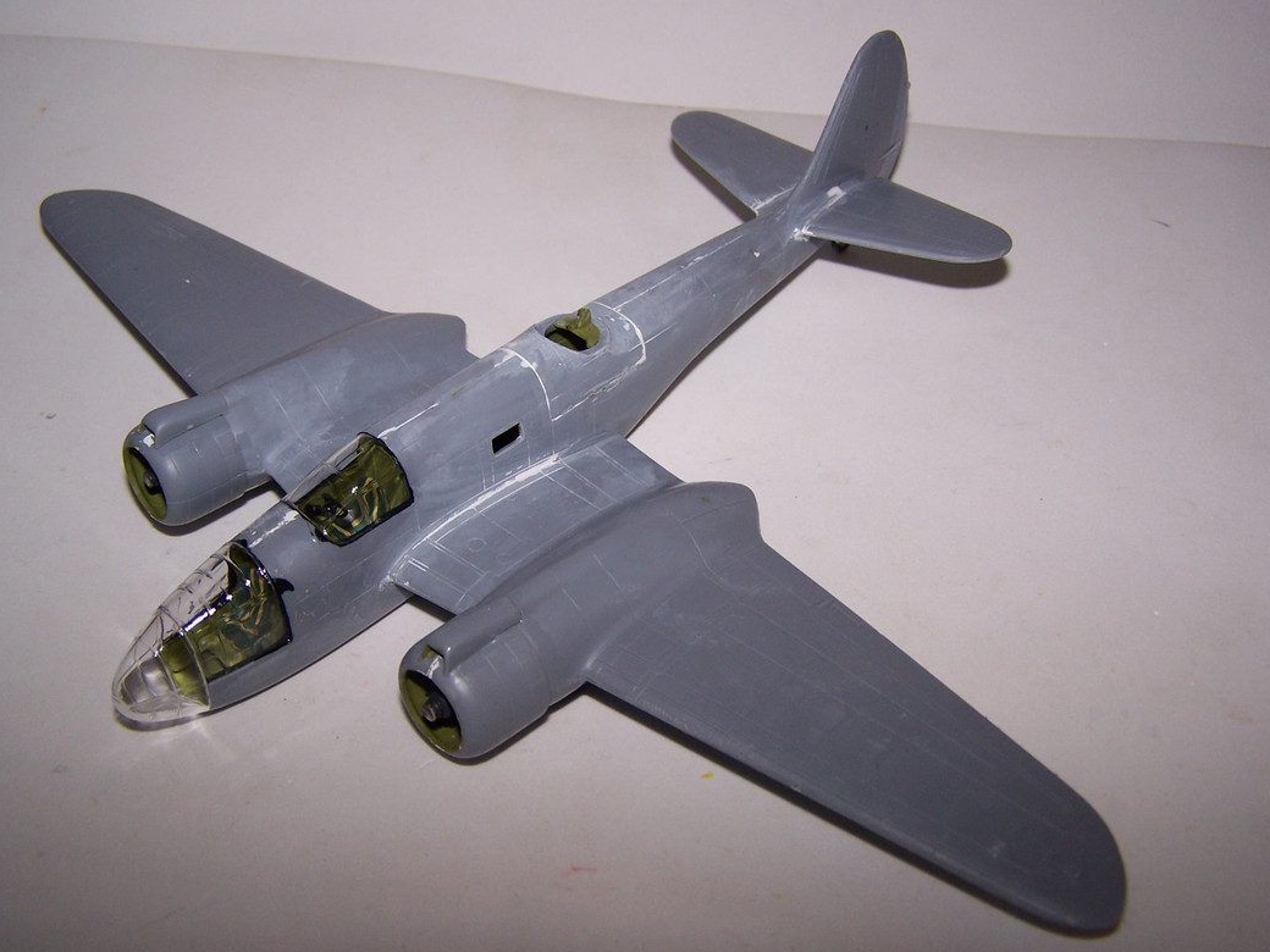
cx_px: 643
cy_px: 478
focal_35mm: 39
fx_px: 1431
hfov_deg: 47.9
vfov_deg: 36.8
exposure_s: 1/60
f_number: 2.8
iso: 80
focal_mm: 6.3
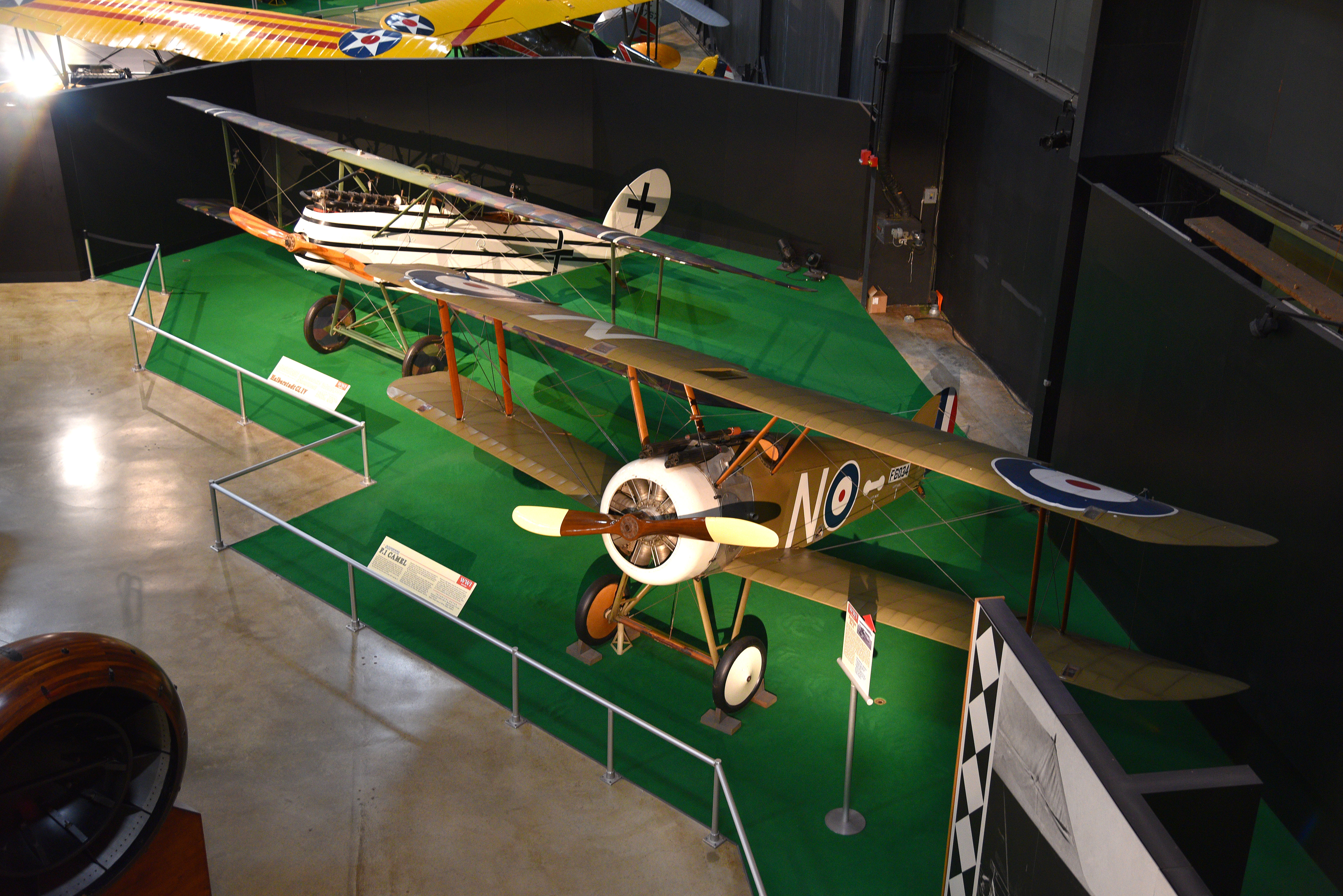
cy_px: 448
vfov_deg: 33.4
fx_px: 1493
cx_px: 672
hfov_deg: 48.4
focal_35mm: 40
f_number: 4
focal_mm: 40
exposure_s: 1/13
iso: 1600
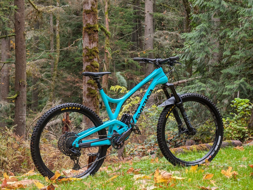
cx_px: 126
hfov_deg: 17.9
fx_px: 805
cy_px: 95
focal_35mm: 110
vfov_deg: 13.5
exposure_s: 1/39
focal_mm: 18
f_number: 2.8
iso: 38
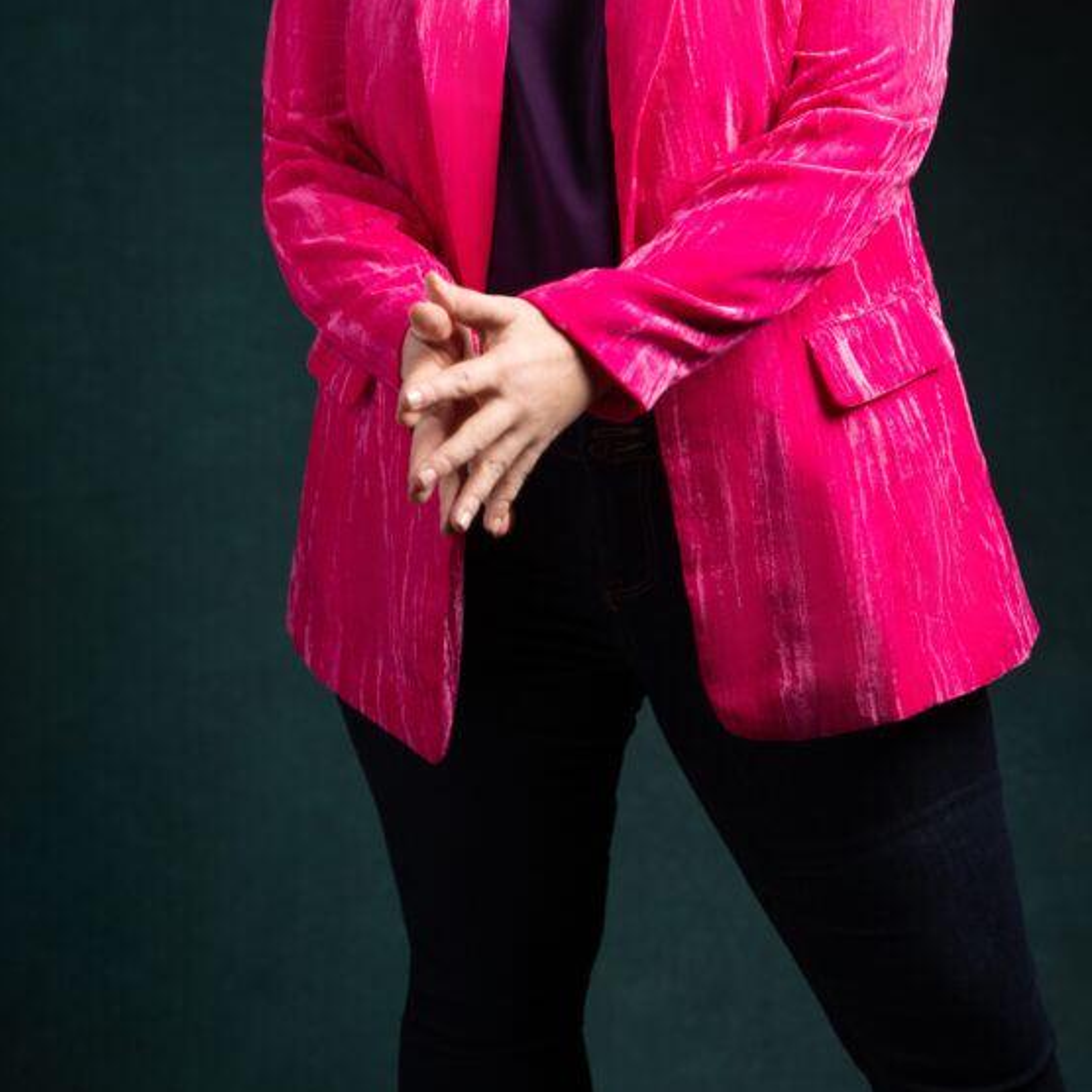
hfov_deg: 16.1
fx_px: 3855
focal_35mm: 108
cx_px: 665
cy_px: 267
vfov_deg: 16.0
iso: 100
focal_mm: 69
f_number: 2.8
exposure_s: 1/125
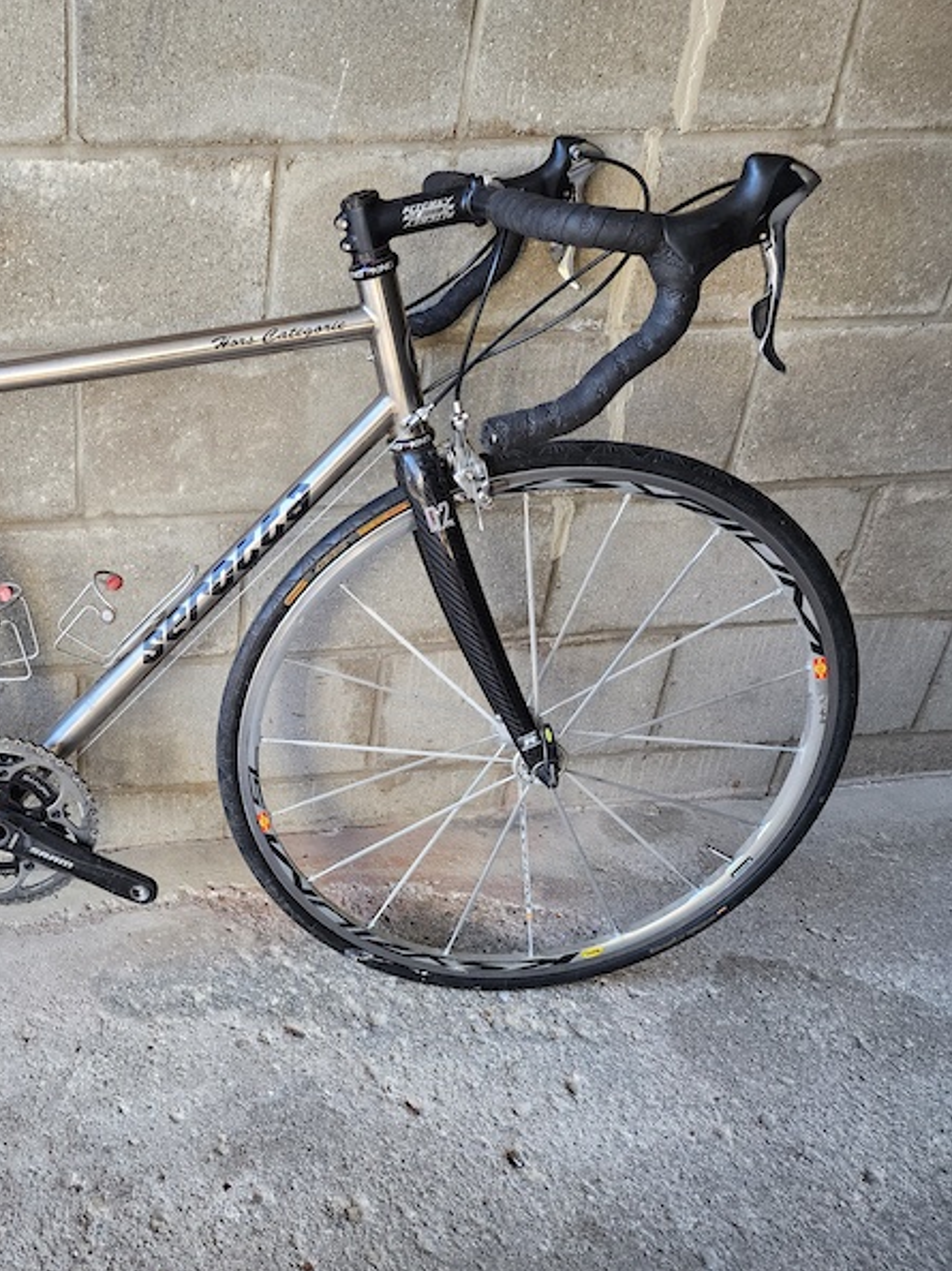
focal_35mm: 31
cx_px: 116
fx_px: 1138
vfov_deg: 58.4
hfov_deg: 42.1
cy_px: 640
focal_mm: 6.4
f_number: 1.8
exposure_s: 1/180
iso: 200
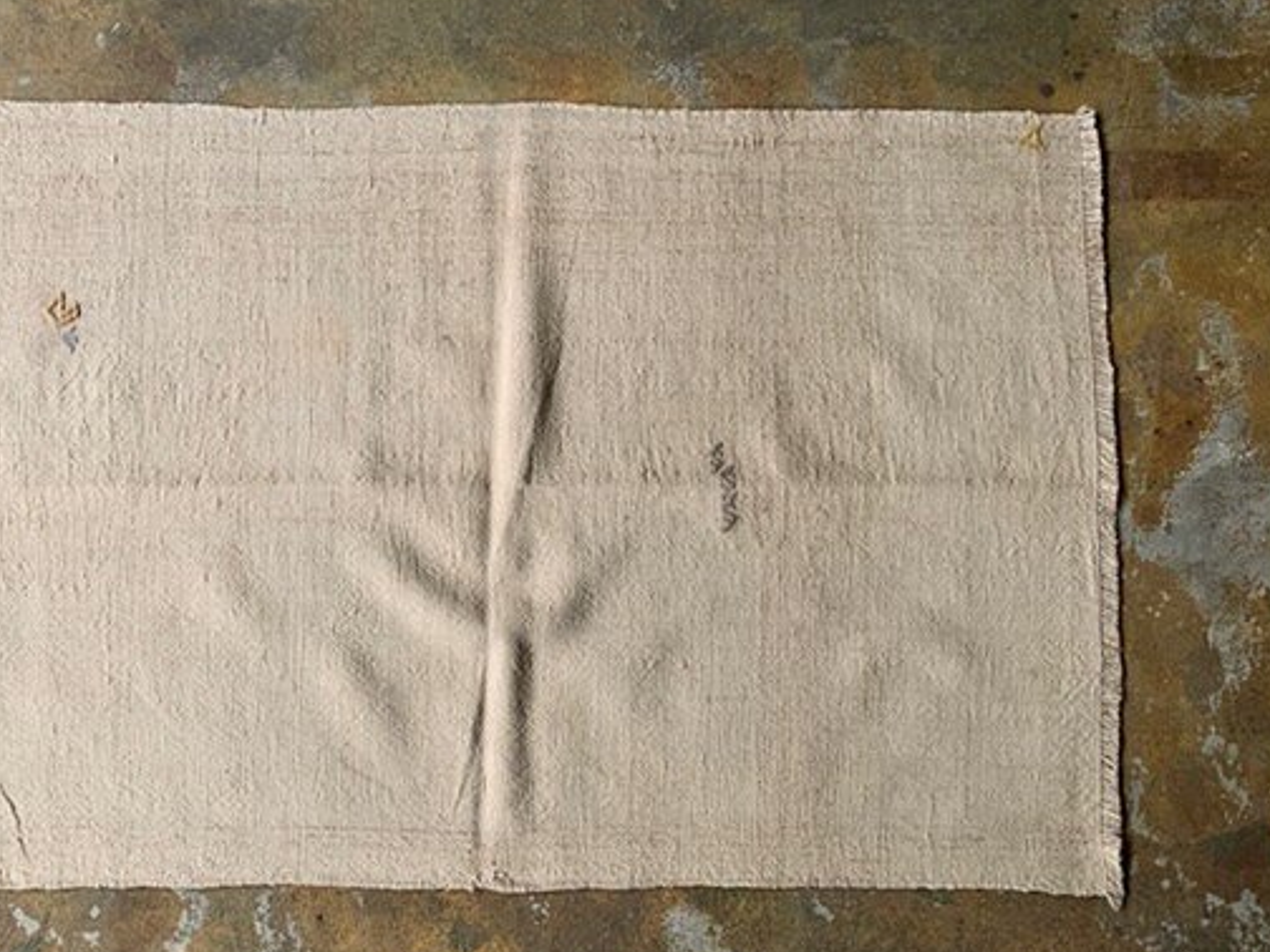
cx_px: 494
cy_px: 501
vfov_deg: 42.9
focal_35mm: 33
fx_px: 1211
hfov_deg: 54.9
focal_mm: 4.25
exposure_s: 1/60
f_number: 1.8
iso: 200
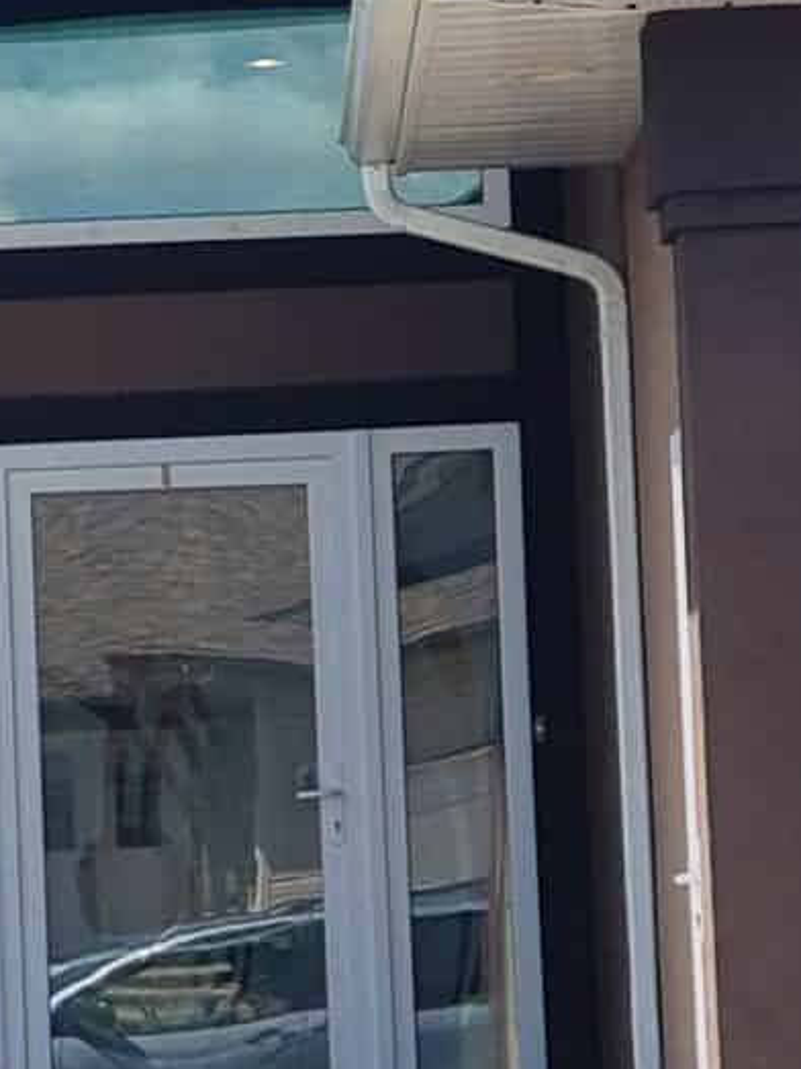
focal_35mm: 191
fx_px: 5895
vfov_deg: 10.4
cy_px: 632
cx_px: -574
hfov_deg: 7.6
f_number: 2.4
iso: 32
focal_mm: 6
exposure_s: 1/557
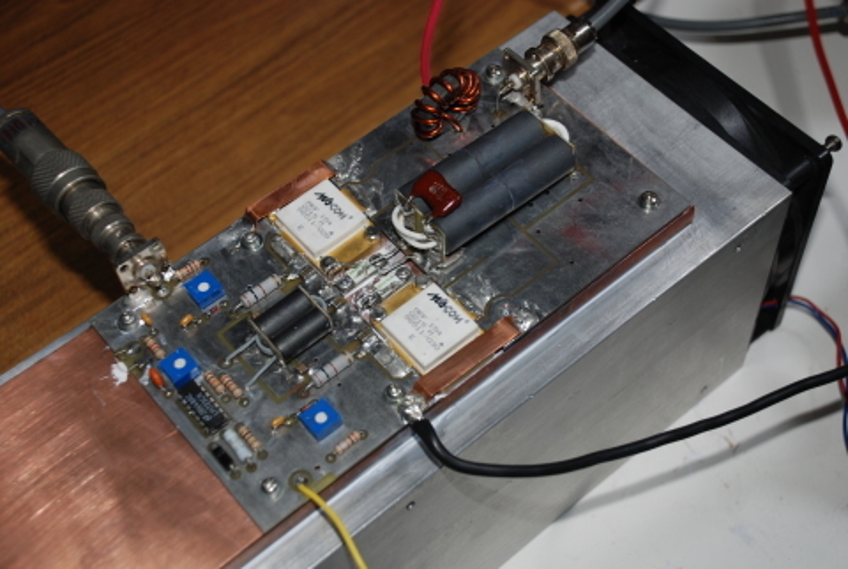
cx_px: 424
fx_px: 1345
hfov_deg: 35.0
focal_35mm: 57
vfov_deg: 23.9
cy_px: 284
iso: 200
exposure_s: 1/60
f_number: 4.5
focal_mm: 38
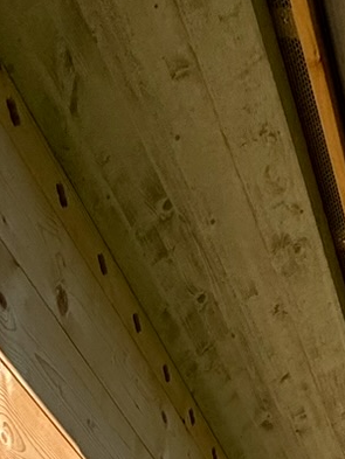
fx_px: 970
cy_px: 1024
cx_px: 241
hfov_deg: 20.1
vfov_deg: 16.3
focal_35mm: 73
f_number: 2.2
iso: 50
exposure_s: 1/2208
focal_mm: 2.22
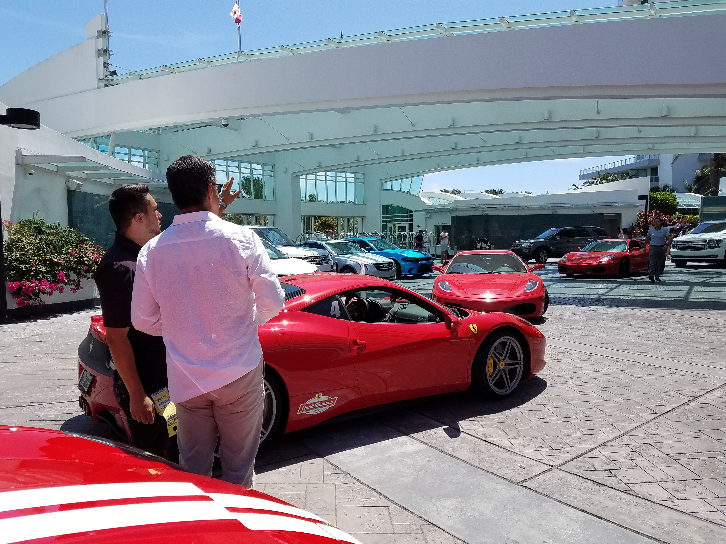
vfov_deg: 53.1
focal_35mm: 26
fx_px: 545
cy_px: 272
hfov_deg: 67.3
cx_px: 363
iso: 40
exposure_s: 1/2064
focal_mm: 4.2
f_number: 1.7
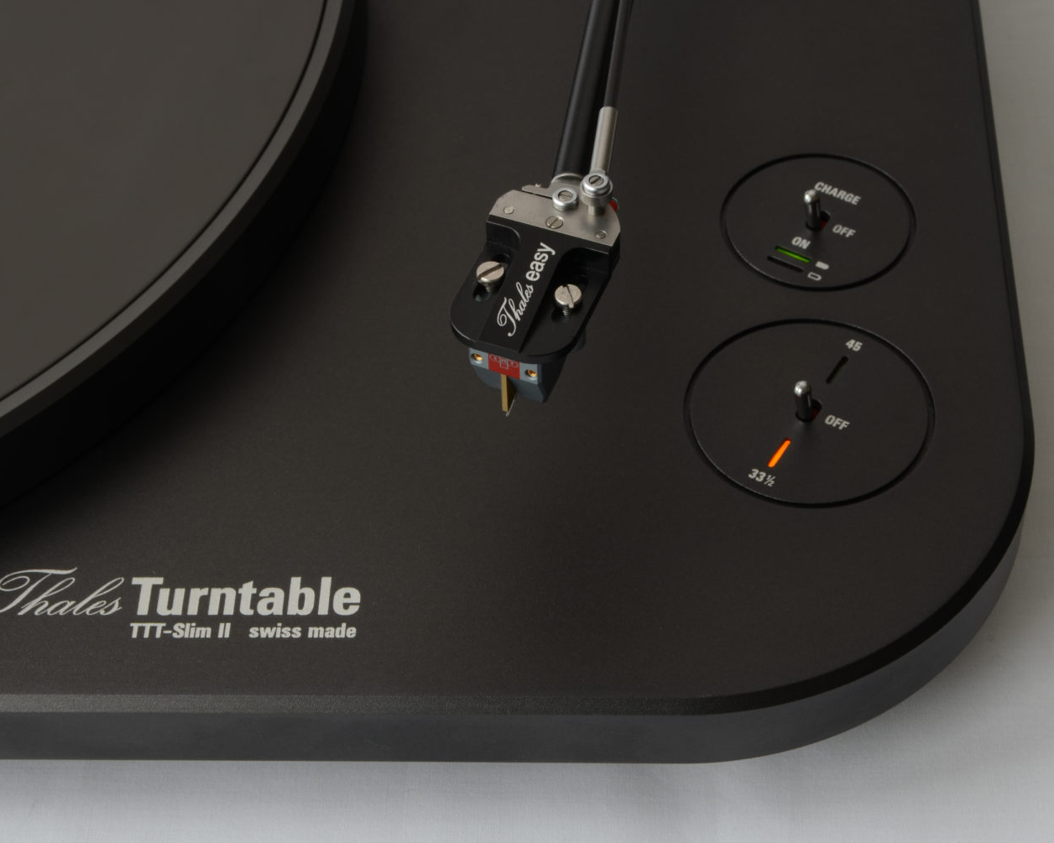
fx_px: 2465
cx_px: 492
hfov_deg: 24.1
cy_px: 419
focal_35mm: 79
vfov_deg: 19.4
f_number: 20
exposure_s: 1/2
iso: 100
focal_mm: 46
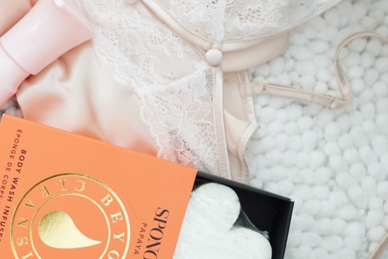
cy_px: 81
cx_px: 80
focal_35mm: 106
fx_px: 1142
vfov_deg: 12.9
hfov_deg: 19.1
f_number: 1.8
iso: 100
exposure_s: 1/60
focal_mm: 35
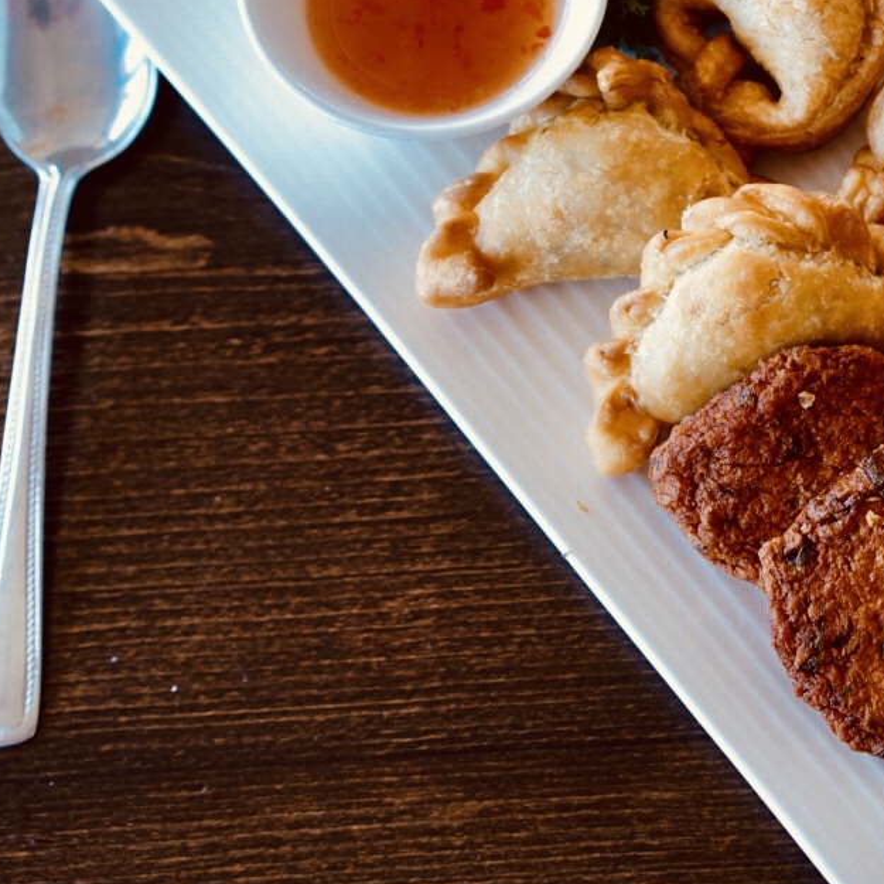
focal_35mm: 77
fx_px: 2225
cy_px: 303
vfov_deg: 22.4
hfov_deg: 22.0
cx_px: 781
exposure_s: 1/125
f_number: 4.5
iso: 800
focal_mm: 35
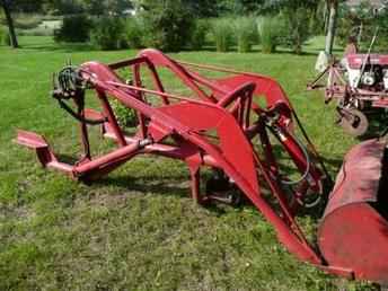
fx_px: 314
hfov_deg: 63.4
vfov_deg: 49.7
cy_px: 146
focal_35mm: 28
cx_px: 194
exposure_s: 1/500
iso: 100
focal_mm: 4.6
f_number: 3.3
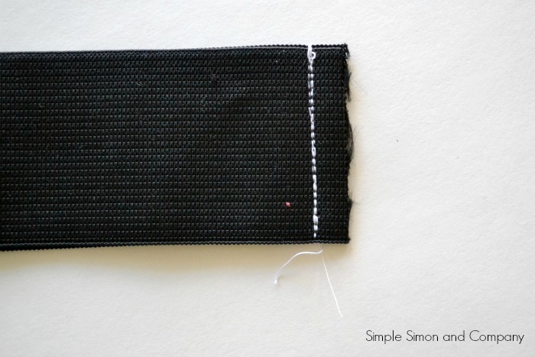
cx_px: 268
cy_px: 178
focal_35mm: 48
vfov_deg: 28.1
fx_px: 713
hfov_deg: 41.1
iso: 3200
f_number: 4.8
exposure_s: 1/200
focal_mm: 32
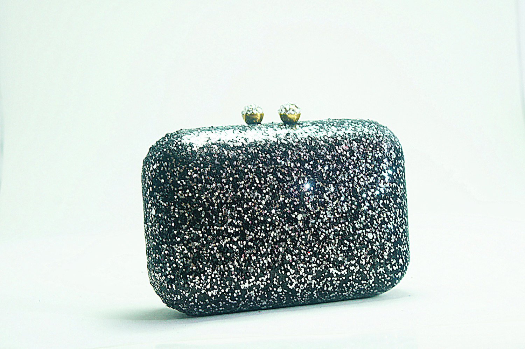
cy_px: 174
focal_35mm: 105
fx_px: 1530
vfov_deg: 13.0
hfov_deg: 19.5
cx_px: 262
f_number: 9
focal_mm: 70
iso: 200
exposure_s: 1/5
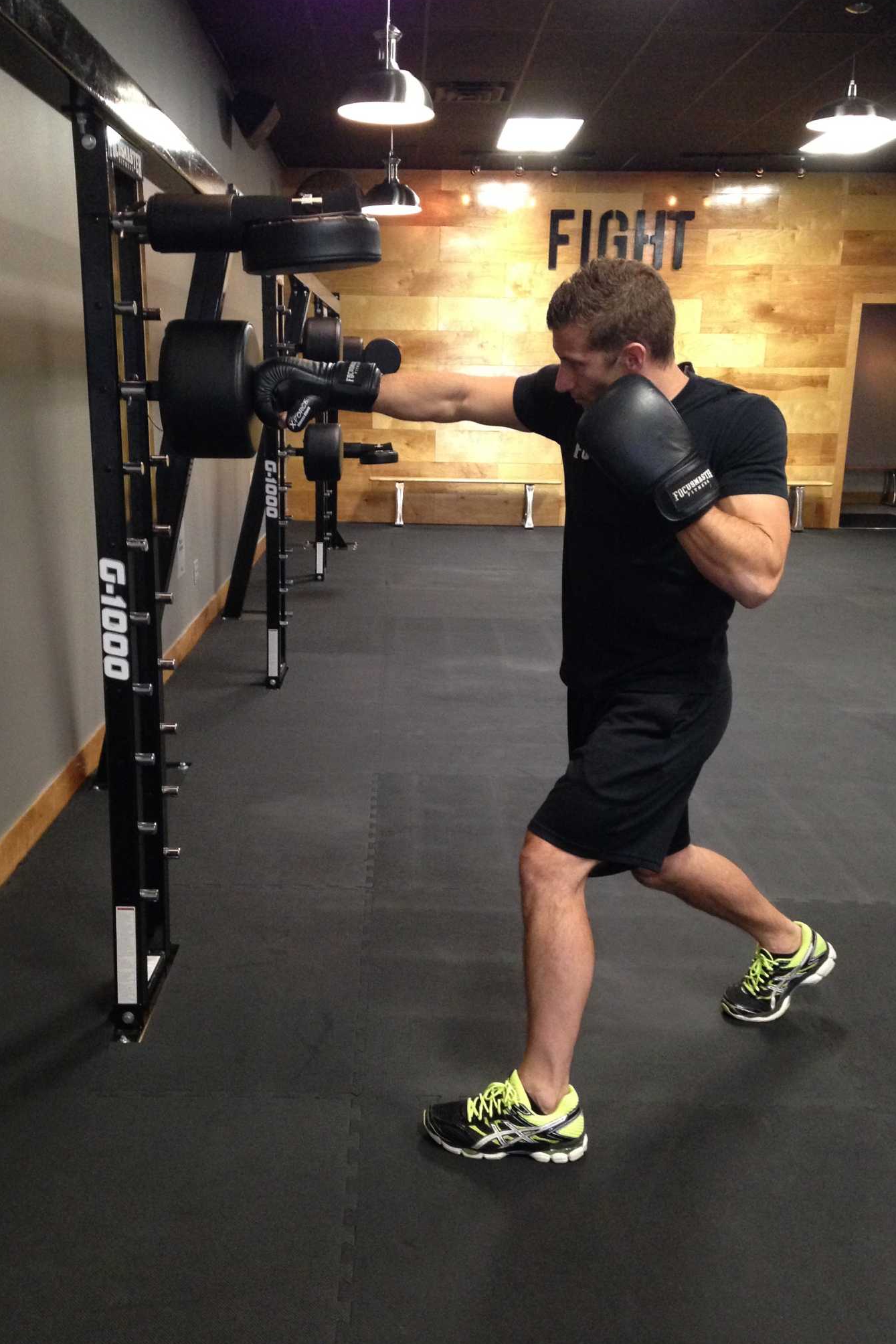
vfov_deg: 54.4
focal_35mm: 35
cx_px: 395
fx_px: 1306
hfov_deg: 37.8
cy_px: 666
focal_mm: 4.12
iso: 320
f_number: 2.4
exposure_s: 1/20
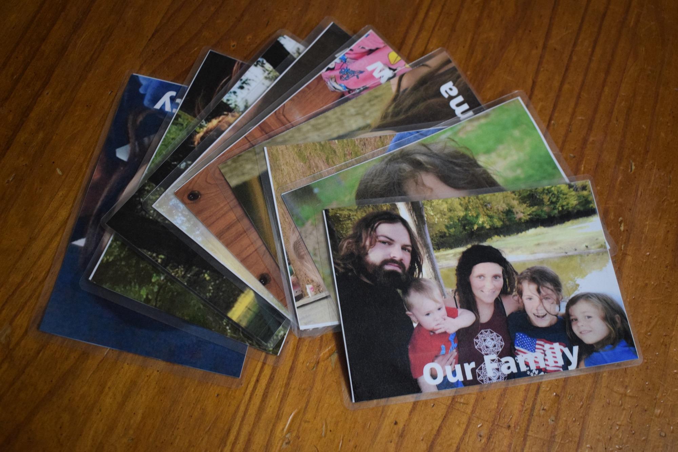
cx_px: 339
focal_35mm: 44
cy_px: 226
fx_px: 819
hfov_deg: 45.0
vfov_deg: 30.8
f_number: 4.2
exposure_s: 1/60
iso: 1800
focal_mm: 29
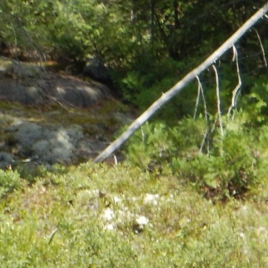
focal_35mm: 443
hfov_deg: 3.9
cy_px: 320
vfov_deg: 3.9
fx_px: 3880
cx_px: -282
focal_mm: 19.7
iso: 125
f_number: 4.8
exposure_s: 1/200
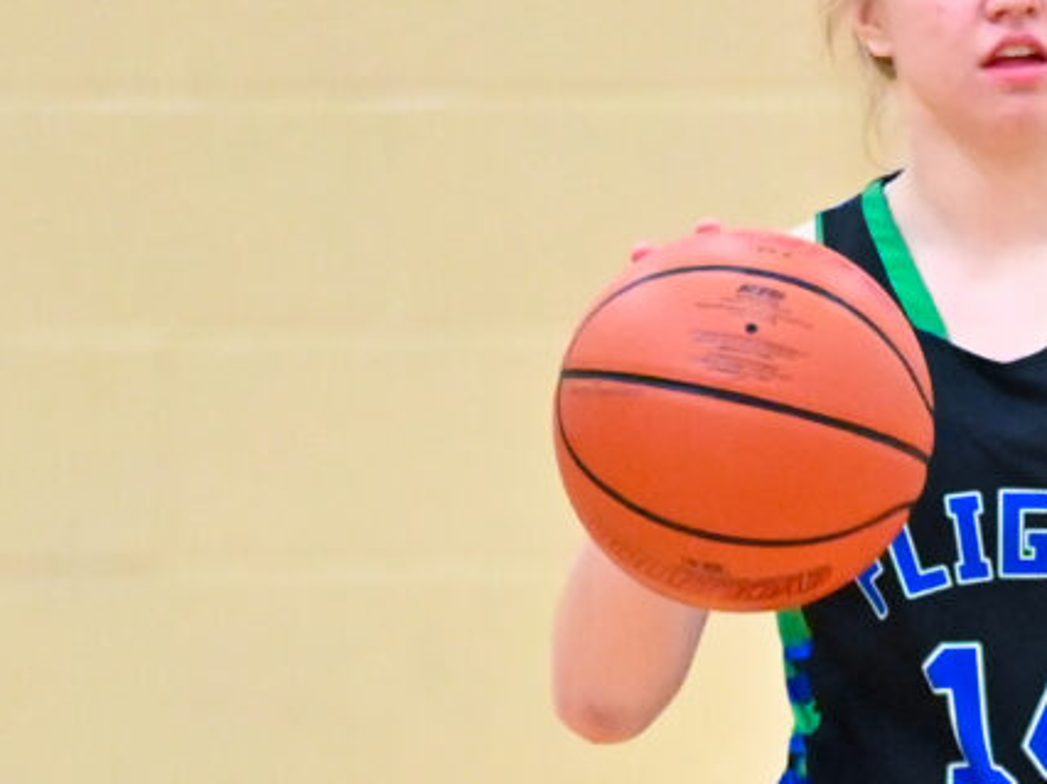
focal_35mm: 1156
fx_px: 34945
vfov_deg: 1.3
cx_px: 1251
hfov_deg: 1.7
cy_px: 1520
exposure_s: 1/1000
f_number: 2.8
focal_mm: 200
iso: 8000
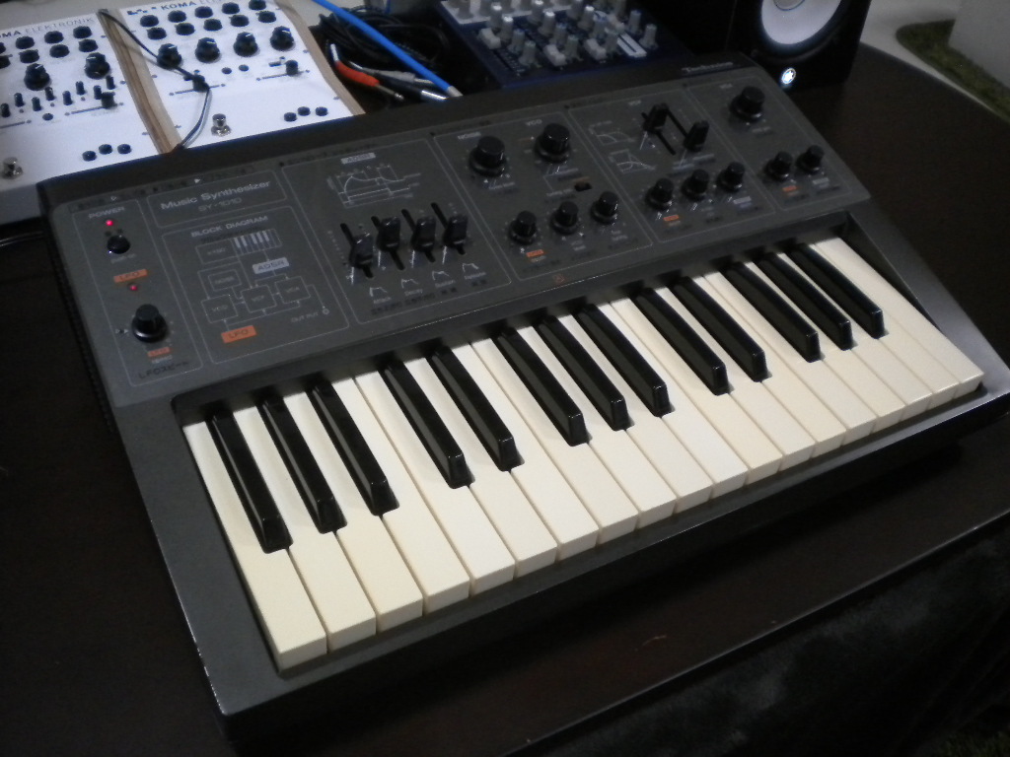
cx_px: 505
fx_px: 1021
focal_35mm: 35
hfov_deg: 52.6
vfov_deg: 40.7
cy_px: 378
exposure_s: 1/32
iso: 400
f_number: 3.1
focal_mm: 6.3
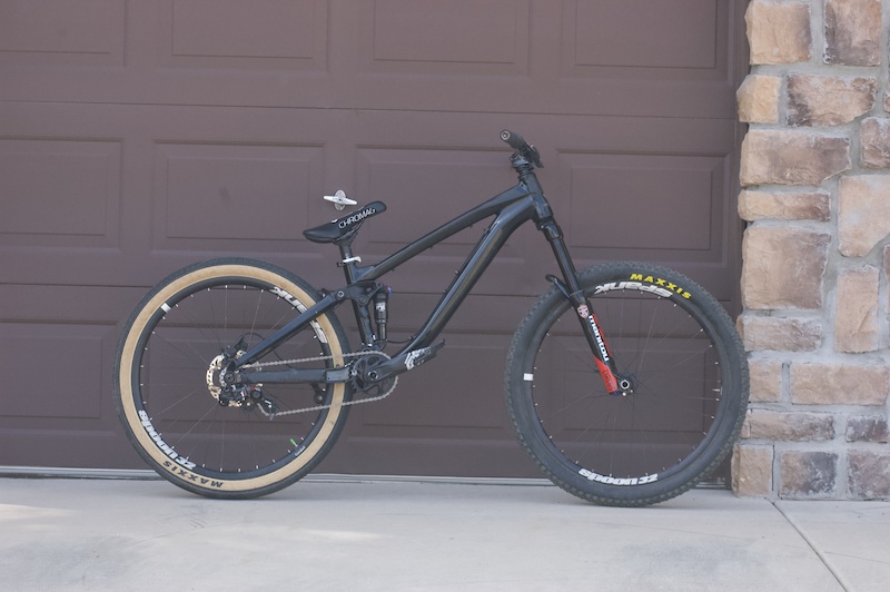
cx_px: 445
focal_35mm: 105
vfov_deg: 13.0
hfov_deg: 19.5
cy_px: 296
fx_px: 2594
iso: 1000
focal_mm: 70
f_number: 9
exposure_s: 1/320
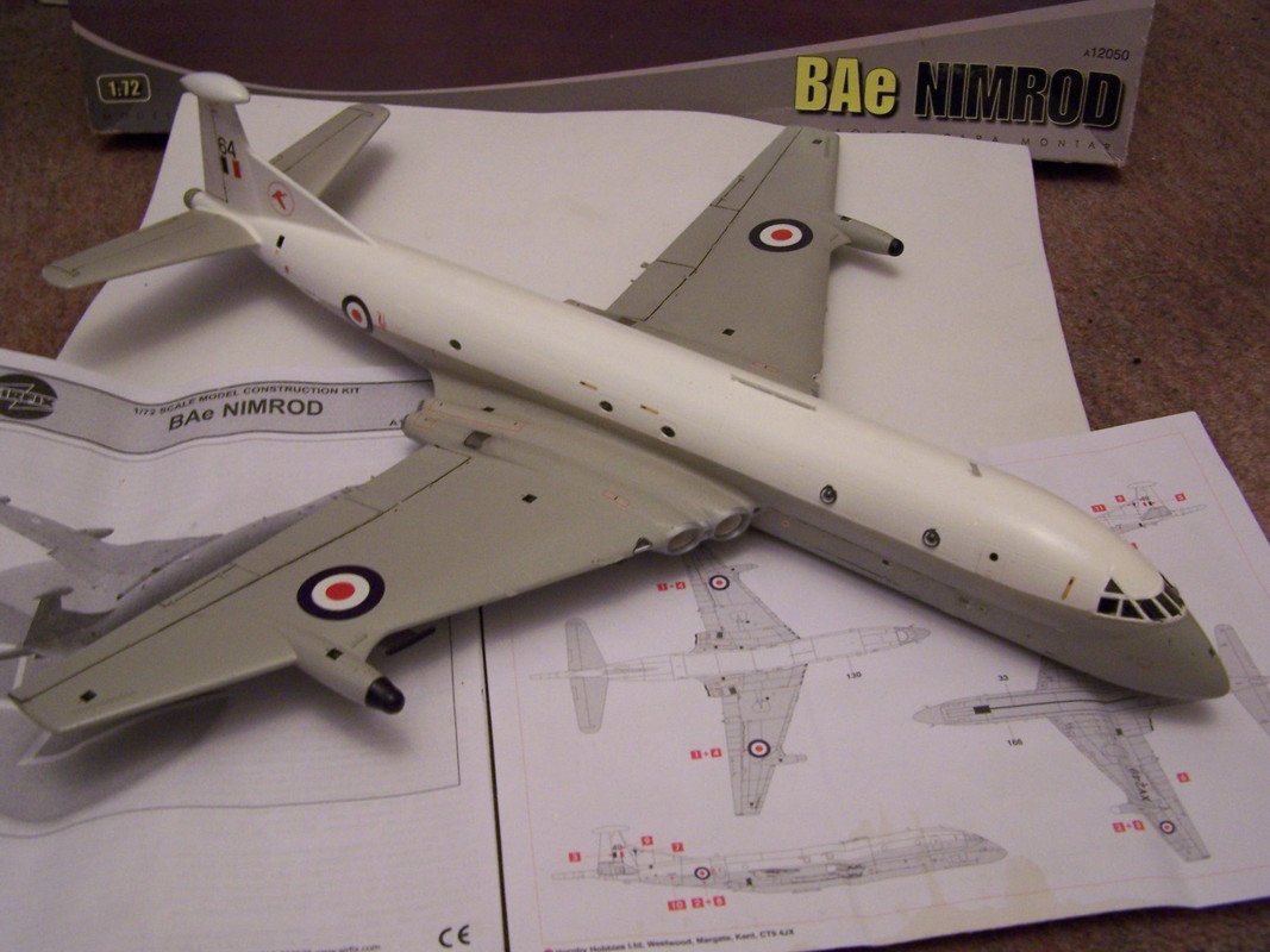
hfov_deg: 49.0
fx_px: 1394
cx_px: 635
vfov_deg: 37.7
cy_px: 476
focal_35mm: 38
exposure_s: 1/8
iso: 140
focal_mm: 6.3
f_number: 2.8
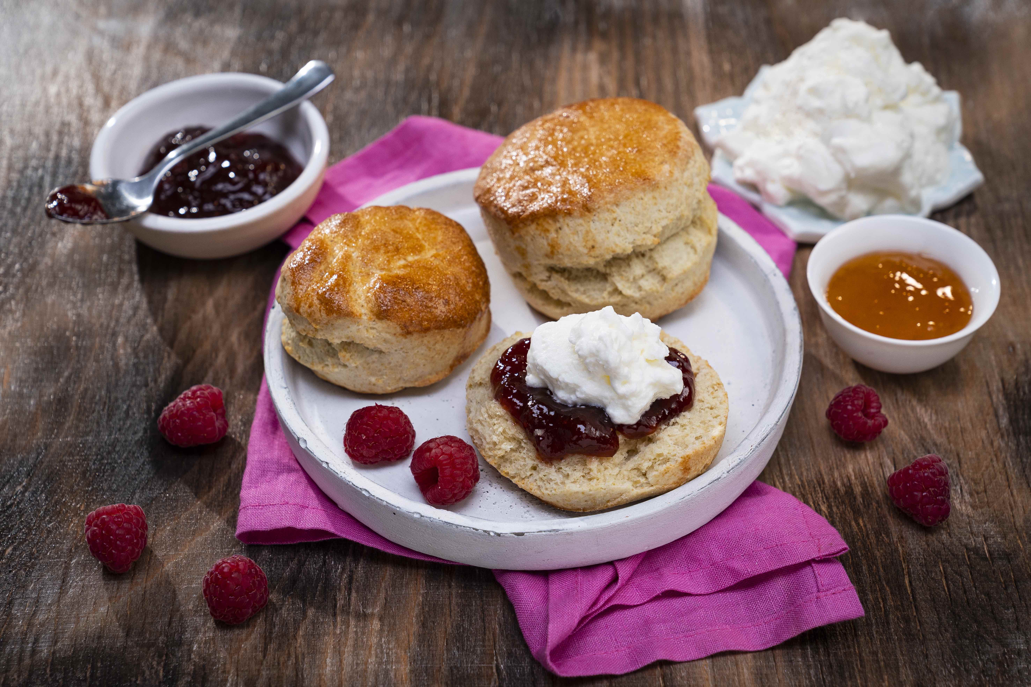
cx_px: 516
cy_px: 344
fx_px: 2005
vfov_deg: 19.5
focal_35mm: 70
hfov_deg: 28.8
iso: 400
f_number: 6.3
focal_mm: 70
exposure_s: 1/200
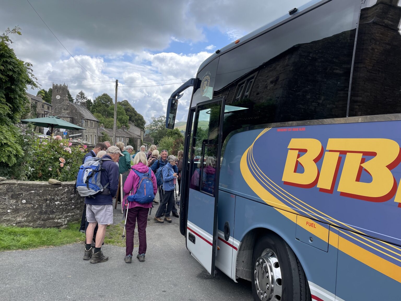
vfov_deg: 53.1
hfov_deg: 67.3
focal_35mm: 26
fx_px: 301
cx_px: 200
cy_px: 150
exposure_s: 1/1208
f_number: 1.6
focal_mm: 4.2
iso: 32
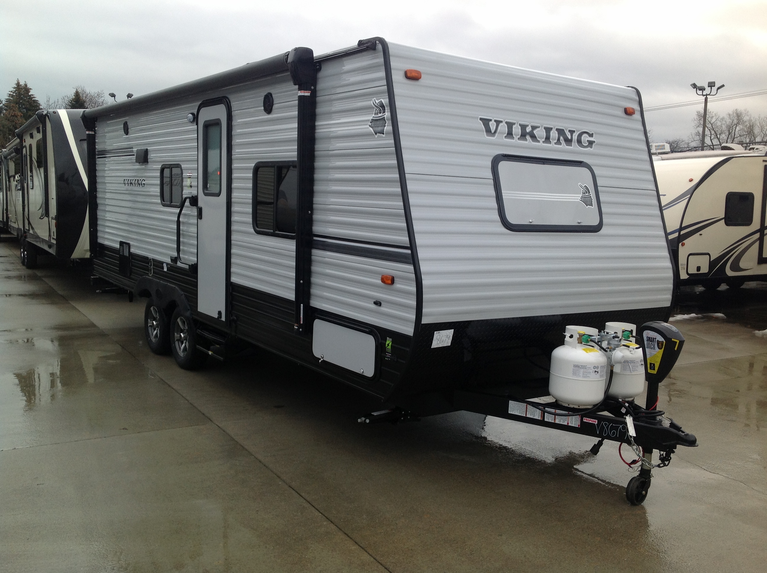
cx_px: 384
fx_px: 774
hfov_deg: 52.7
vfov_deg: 40.6
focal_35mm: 35
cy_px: 286
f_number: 2.4
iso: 50
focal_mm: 4.28
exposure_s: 1/560
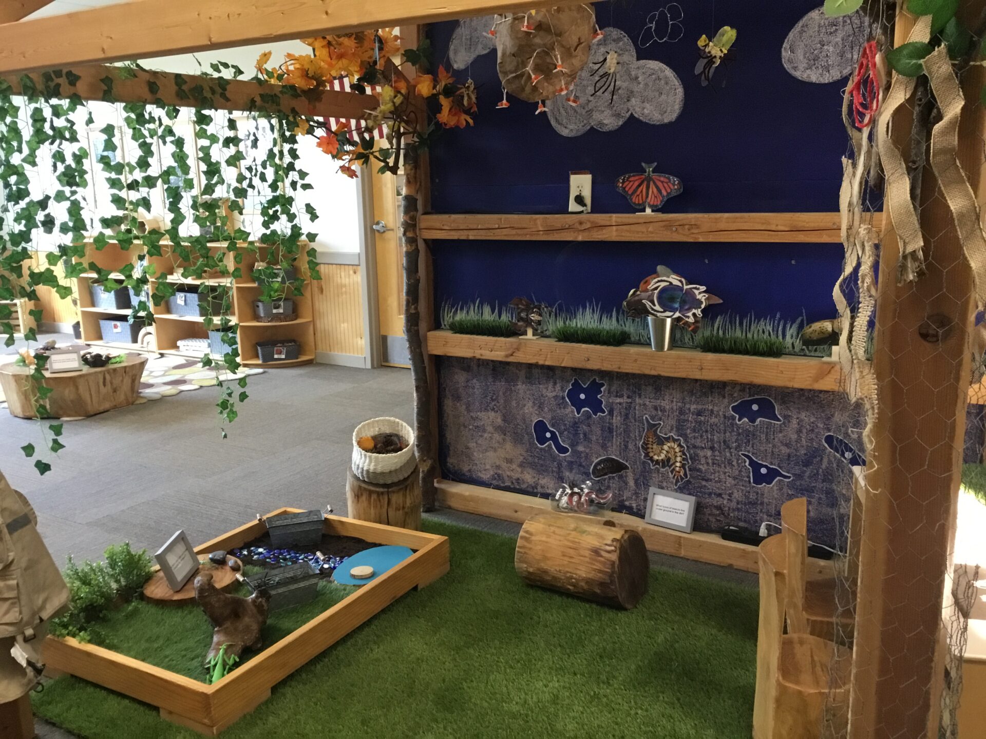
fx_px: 883
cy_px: 370
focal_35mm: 31
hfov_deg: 58.4
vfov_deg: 45.4
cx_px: 493
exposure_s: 1/30
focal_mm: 3.3
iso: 125
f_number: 2.4
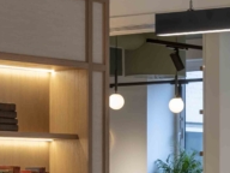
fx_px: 1163
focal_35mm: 175
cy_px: 216
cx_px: 346
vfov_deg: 8.4
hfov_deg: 10.9
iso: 100
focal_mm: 35
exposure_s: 1/3
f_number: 13
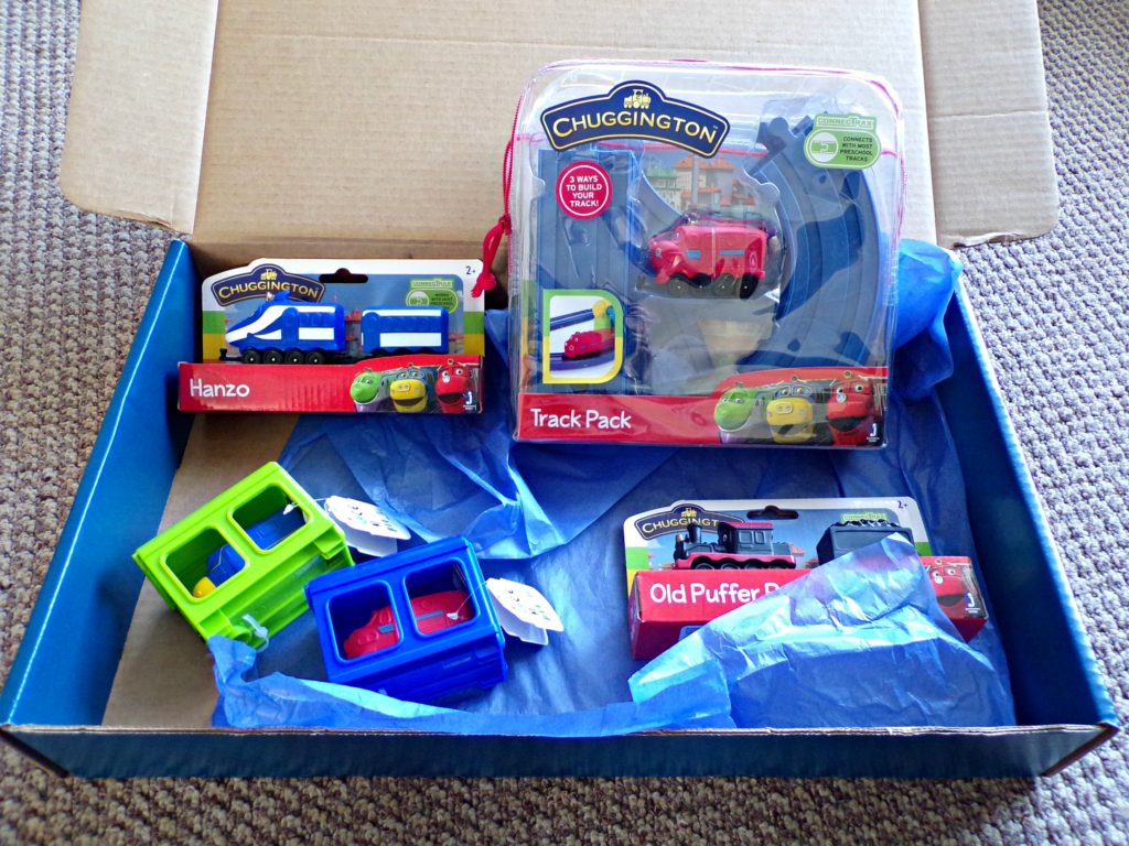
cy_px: 423
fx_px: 913
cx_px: 564
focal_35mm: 28
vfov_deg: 49.7
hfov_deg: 63.4
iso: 216
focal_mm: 5
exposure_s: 1/17
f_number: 3.1
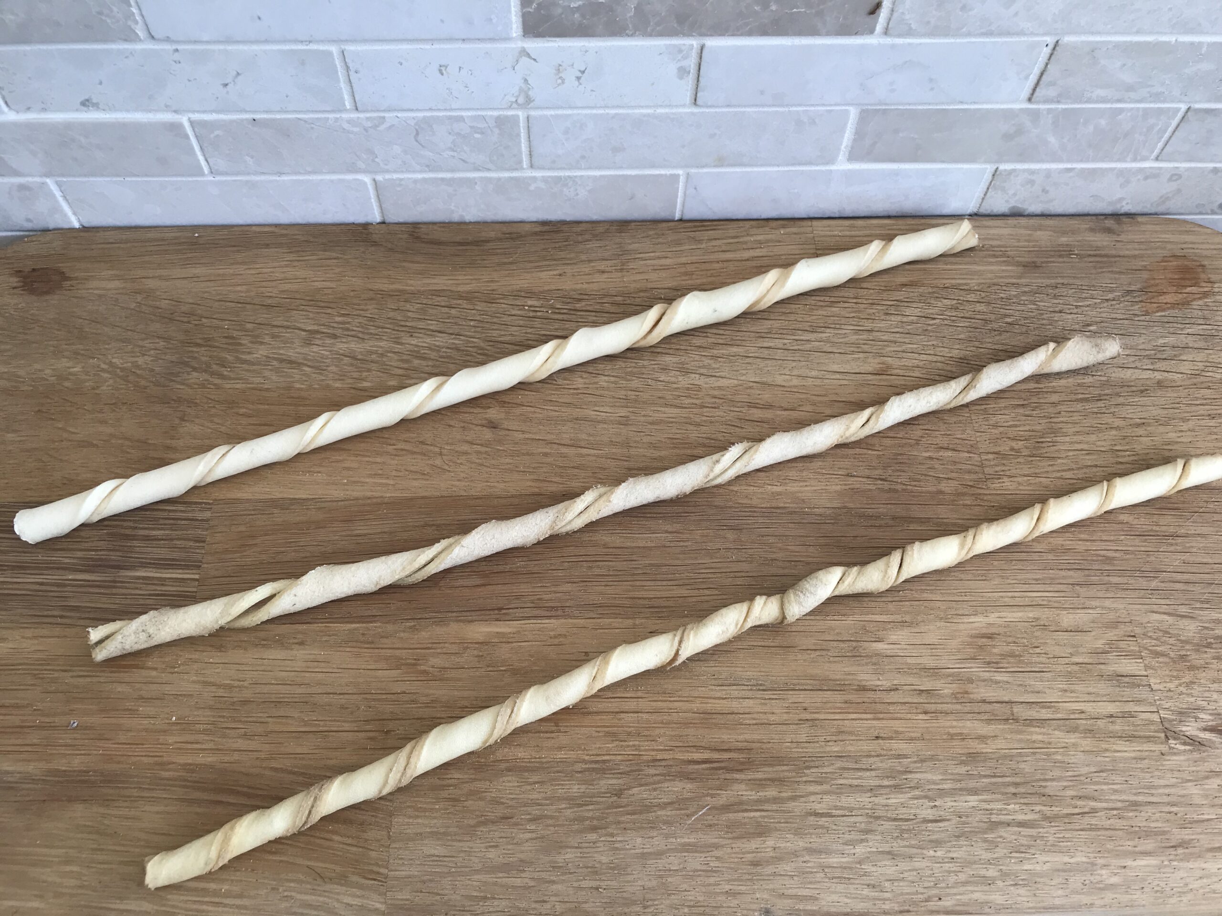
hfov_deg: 63.4
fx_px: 988
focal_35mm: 28
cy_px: 458
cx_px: 611
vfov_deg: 49.7
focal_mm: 3.99
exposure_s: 1/100
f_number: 1.8
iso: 25
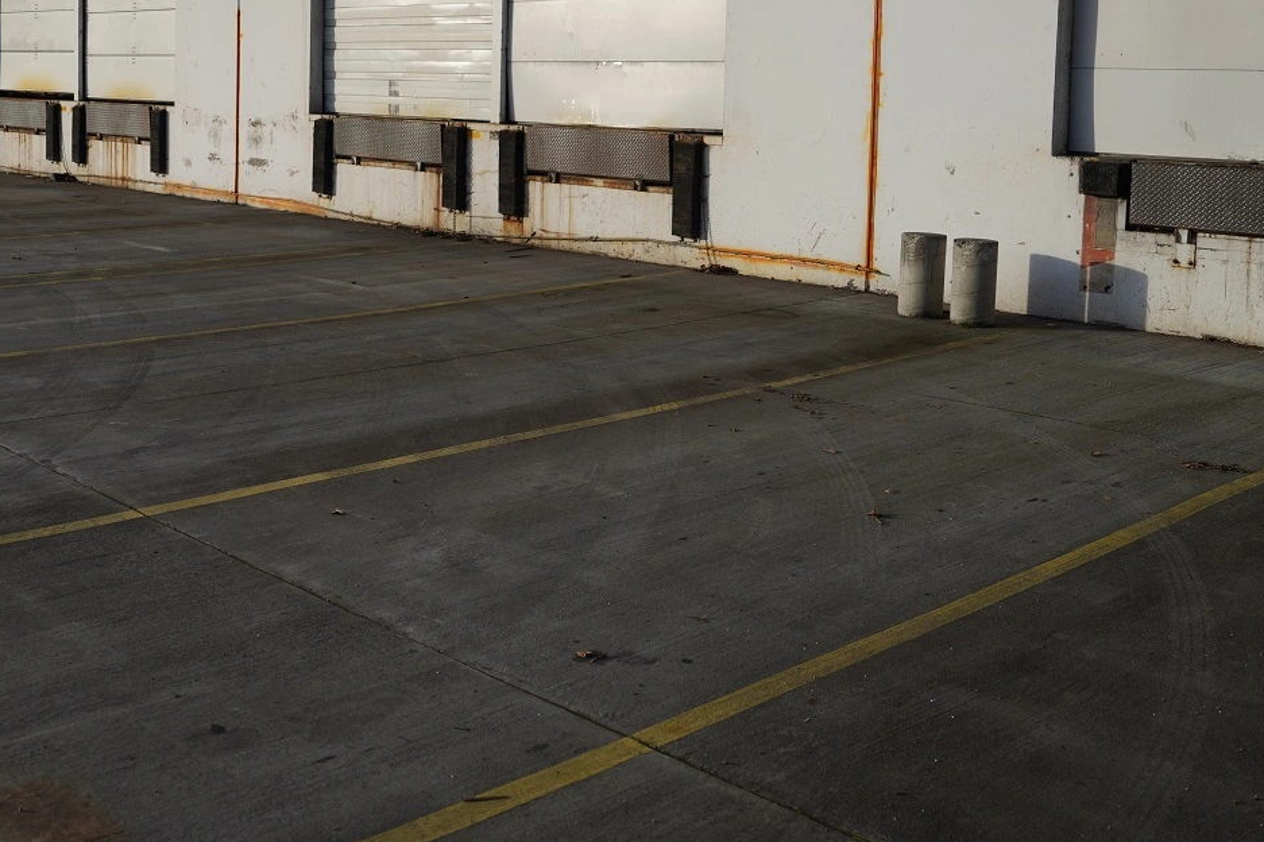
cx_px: 384
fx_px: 1439
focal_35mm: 41
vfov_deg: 31.8
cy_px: 181
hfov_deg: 46.4
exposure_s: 1/2500
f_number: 2.8
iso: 100
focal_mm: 24
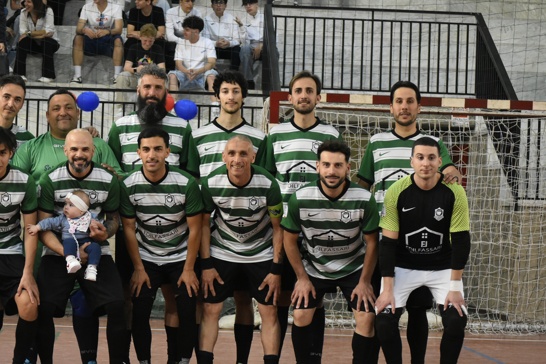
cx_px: 203
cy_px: 177
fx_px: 1875
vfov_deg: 11.1
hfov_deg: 16.5
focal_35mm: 124
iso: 3200
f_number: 4.2
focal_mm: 65
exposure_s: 1/250
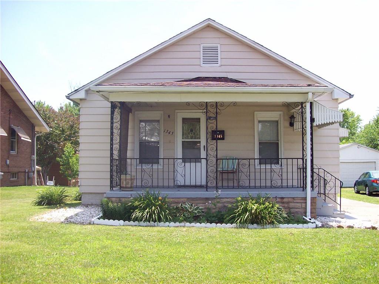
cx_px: 190
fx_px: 394
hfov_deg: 51.4
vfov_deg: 39.6
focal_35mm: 36
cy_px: 142
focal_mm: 6
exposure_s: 1/724
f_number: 2.7
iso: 80
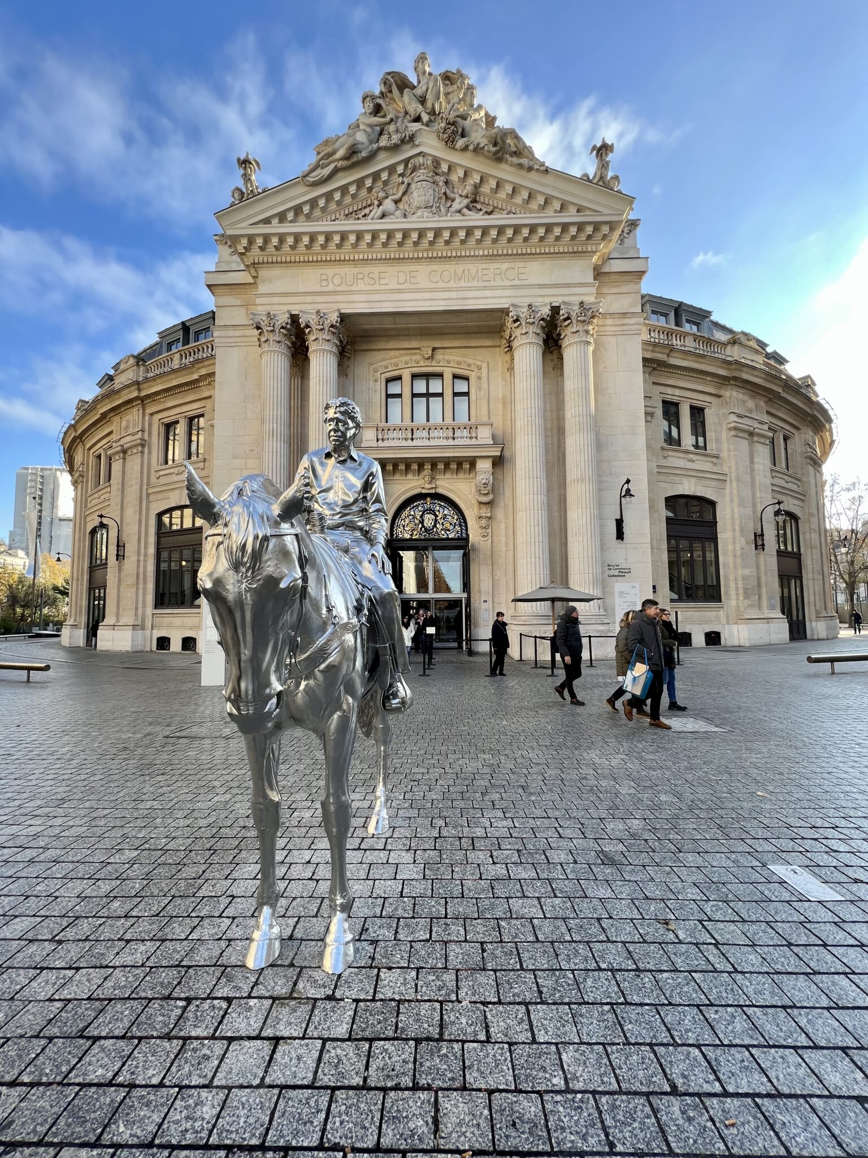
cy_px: 579
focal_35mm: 13
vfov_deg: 106.2
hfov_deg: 89.9
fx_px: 435
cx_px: 434
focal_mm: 1.57
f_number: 1.8
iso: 32
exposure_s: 1/260
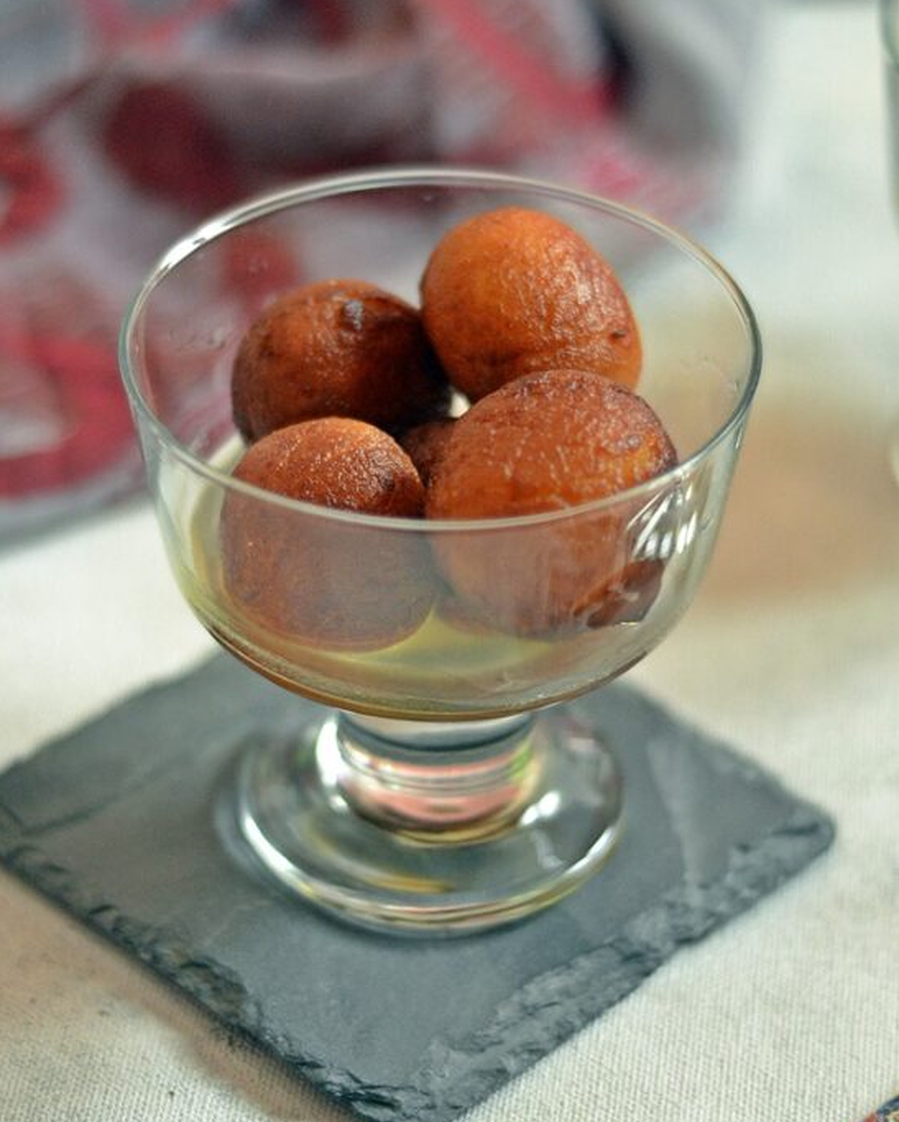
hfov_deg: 18.1
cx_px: 449
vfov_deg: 22.5
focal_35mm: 85
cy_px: 561
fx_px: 2825
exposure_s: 1/60
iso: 1100
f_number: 1.8
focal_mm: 50
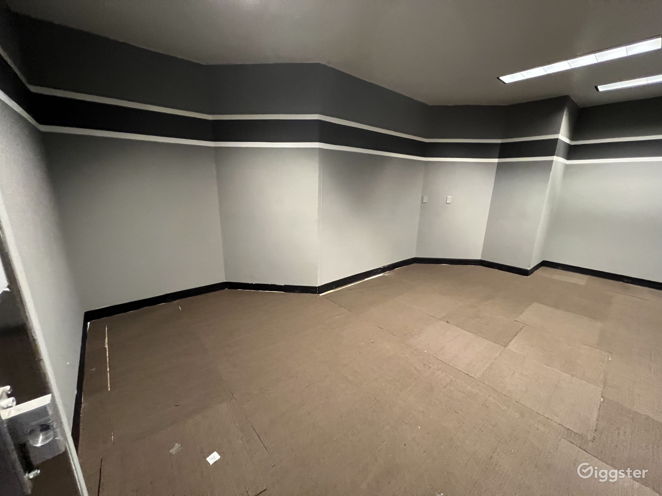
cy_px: 248
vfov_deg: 89.9
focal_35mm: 13
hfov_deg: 106.2
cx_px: 331
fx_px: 249
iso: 800
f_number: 1.8
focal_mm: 1.57
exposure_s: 1/60
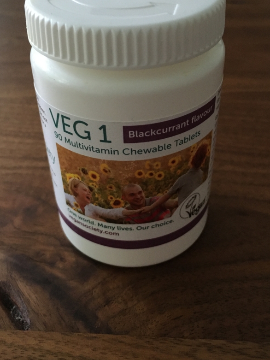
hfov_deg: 37.7
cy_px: 153
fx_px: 395
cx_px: 132
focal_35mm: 38
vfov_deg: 48.8
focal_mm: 4.15
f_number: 2.2
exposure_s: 1/17
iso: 250
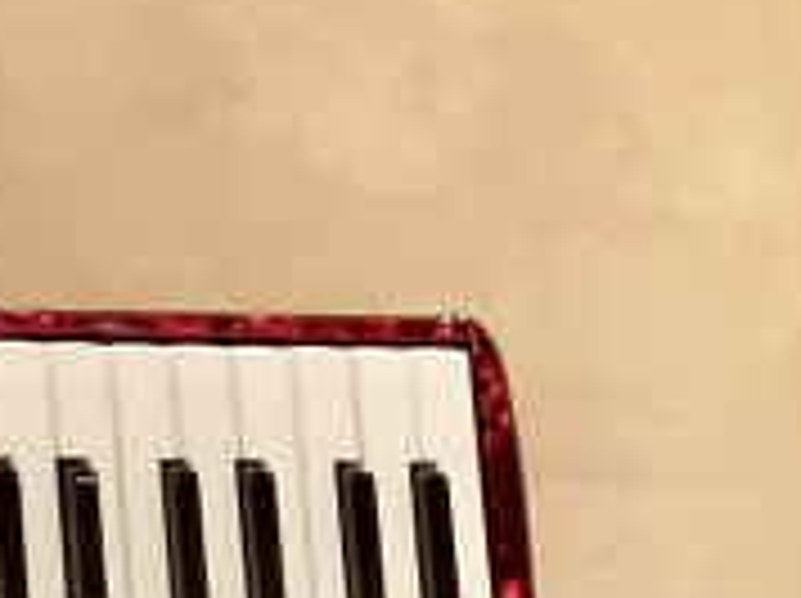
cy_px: 922
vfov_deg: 11.2
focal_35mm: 126
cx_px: -788
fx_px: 2912
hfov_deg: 13.5
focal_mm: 3.99
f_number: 1.8
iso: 500
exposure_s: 1/25
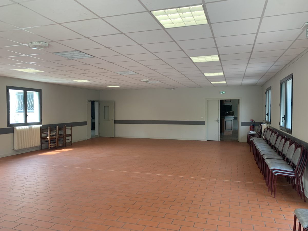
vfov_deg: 53.1
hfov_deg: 67.3
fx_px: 231
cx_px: 154
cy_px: 116
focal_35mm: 26
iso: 50
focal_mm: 4.25
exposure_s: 1/122
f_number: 1.8
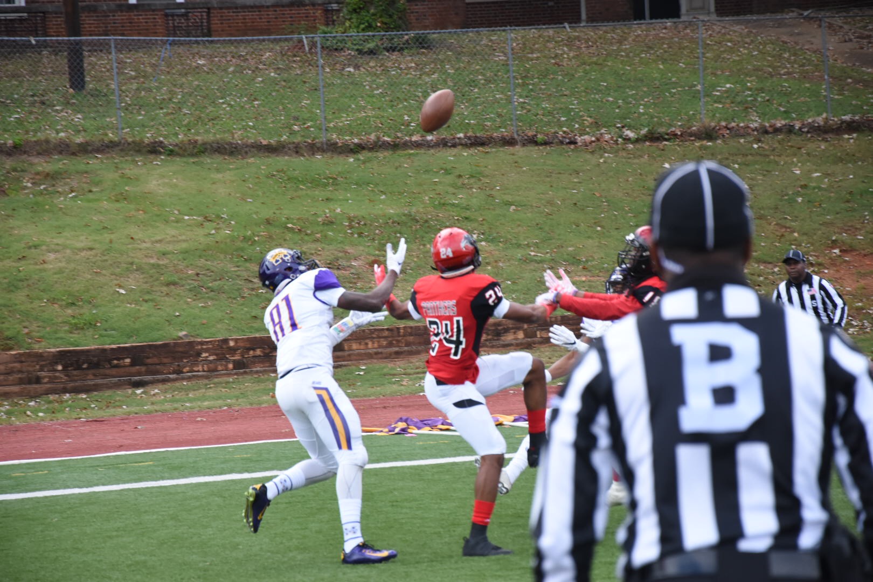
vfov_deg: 8.7
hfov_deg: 13.0
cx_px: 436
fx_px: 3819
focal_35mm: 158
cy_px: 291
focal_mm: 105
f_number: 5.6
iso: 800
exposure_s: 1/640
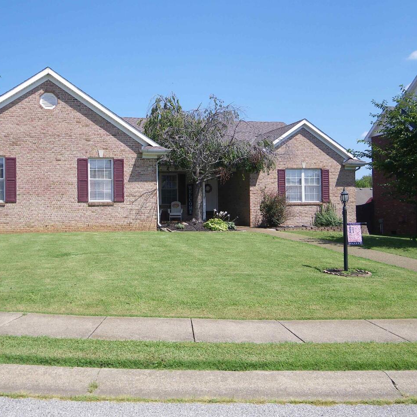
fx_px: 532
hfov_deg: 42.6
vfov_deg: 42.8
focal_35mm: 39
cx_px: 163
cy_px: 208
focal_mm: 5.8
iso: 64
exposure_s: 1/500
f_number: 2.8
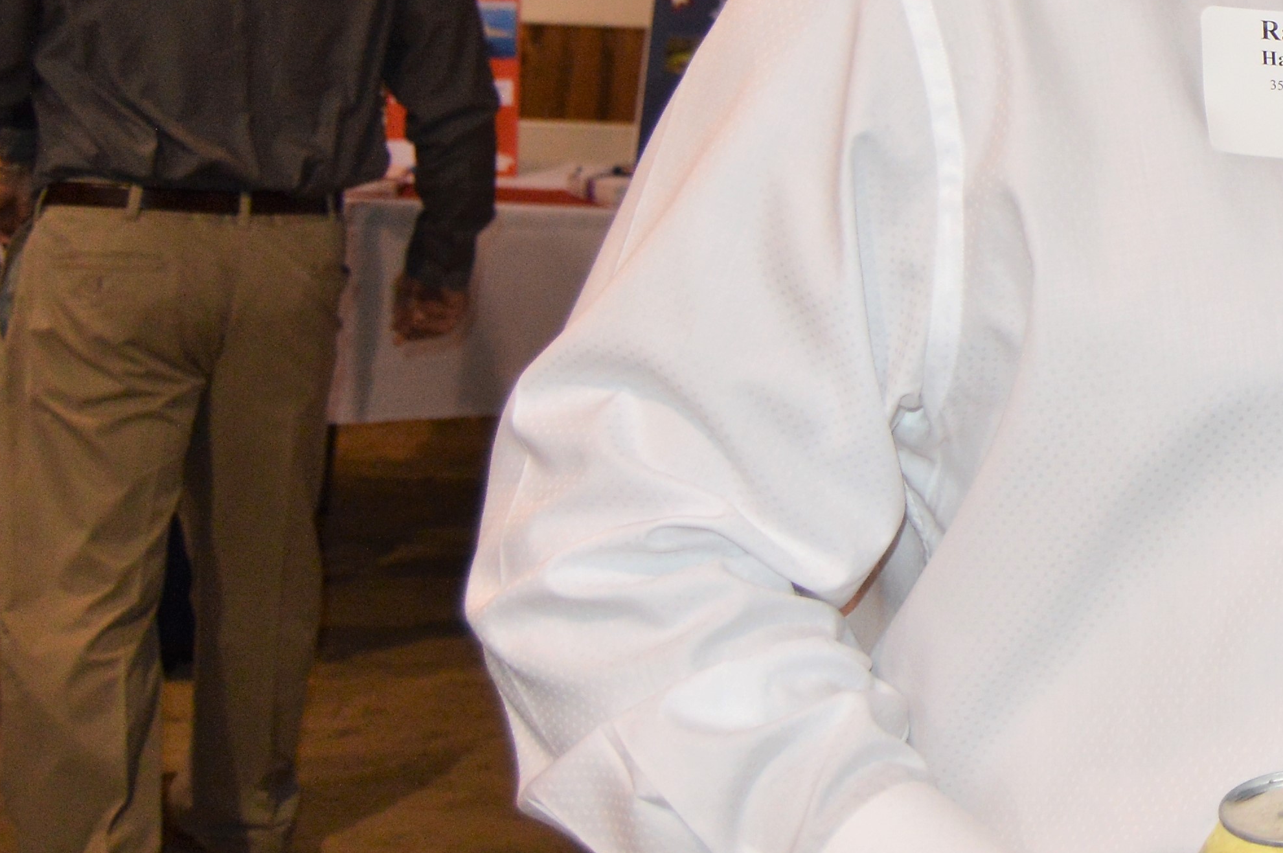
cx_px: 1866
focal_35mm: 82
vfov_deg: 15.8
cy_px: -238
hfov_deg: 21.3
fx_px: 2920
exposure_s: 1/60
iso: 450
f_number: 3.5
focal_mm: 18
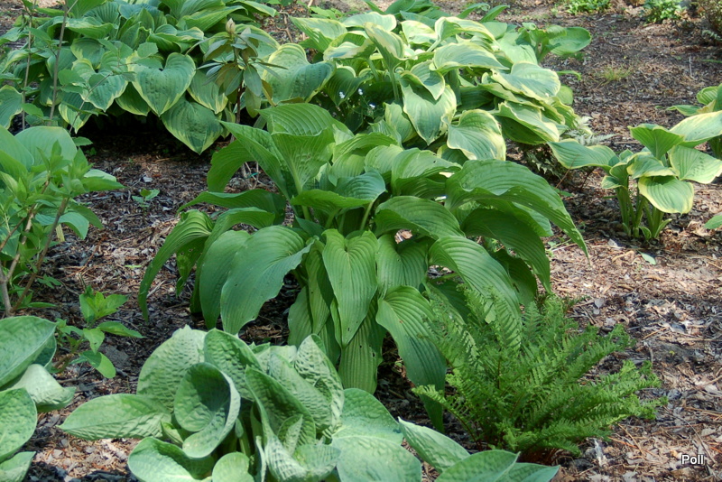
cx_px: 361
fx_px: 1053
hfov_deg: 37.8
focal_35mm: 52
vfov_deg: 25.8
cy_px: 241
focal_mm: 35
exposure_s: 1/500
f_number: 4
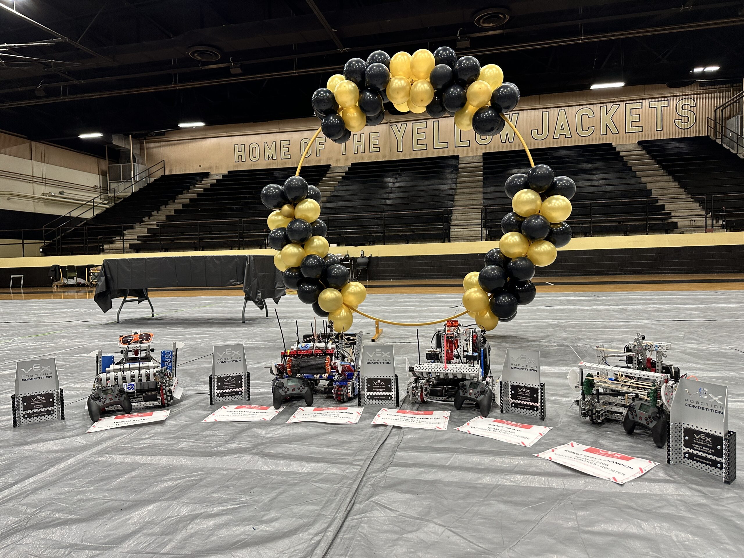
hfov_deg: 71.6
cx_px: 372
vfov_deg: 56.8
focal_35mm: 24
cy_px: 279
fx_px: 516
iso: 200
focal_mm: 6.86
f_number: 1.78
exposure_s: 1/120
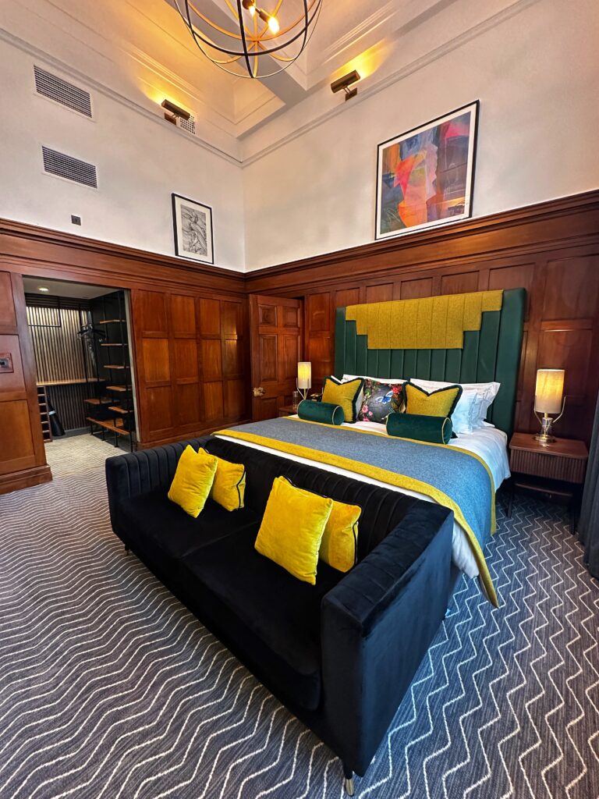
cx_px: 300
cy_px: 400
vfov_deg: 102.1
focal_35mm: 14
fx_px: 323
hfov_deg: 85.7
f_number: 2.2
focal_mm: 2.22
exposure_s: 1/50
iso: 640
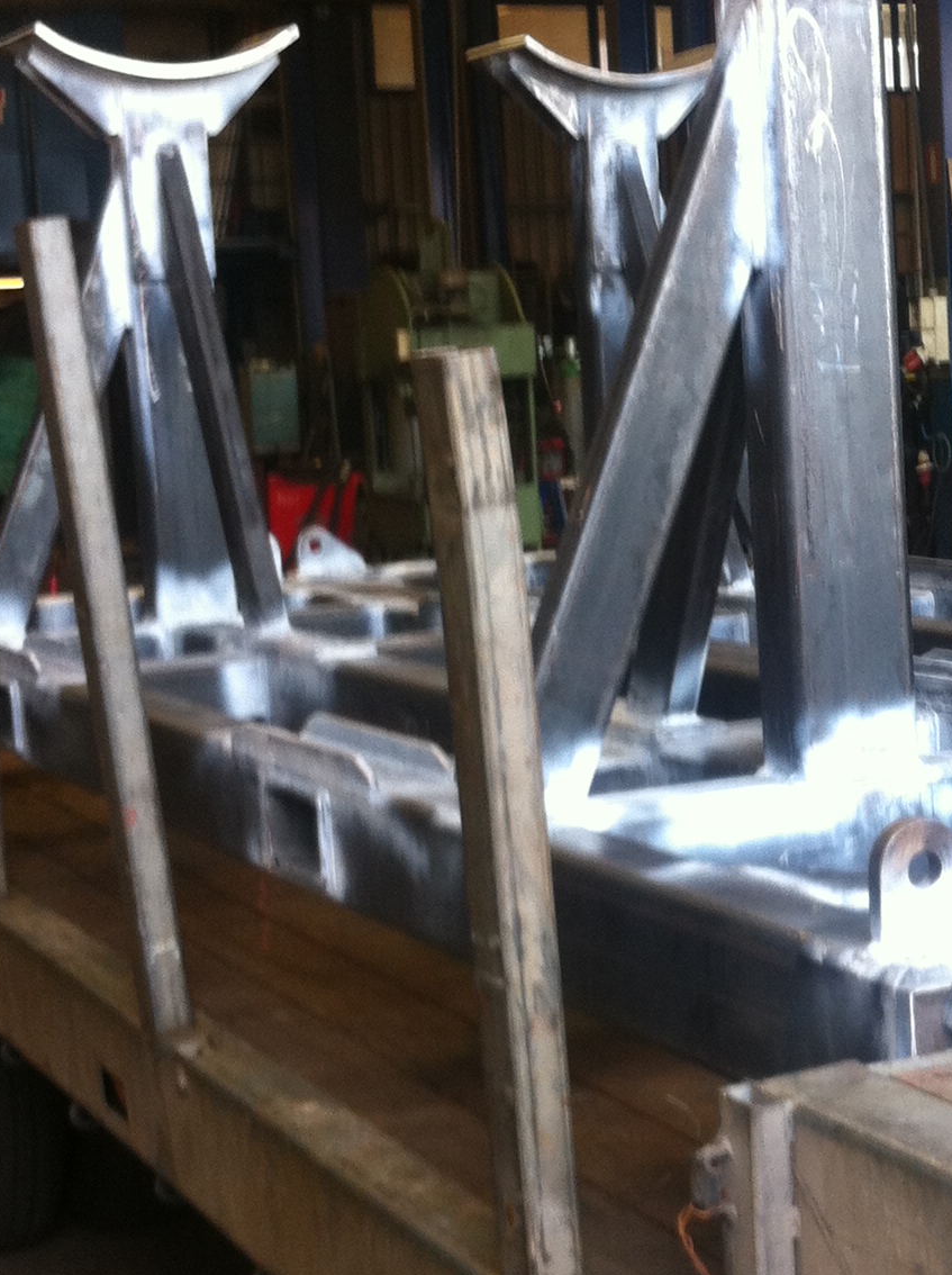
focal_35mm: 80
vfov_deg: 24.4
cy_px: 612
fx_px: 2941
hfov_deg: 18.1
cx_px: 882
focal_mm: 3.85
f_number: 2.8
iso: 80
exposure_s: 1/25
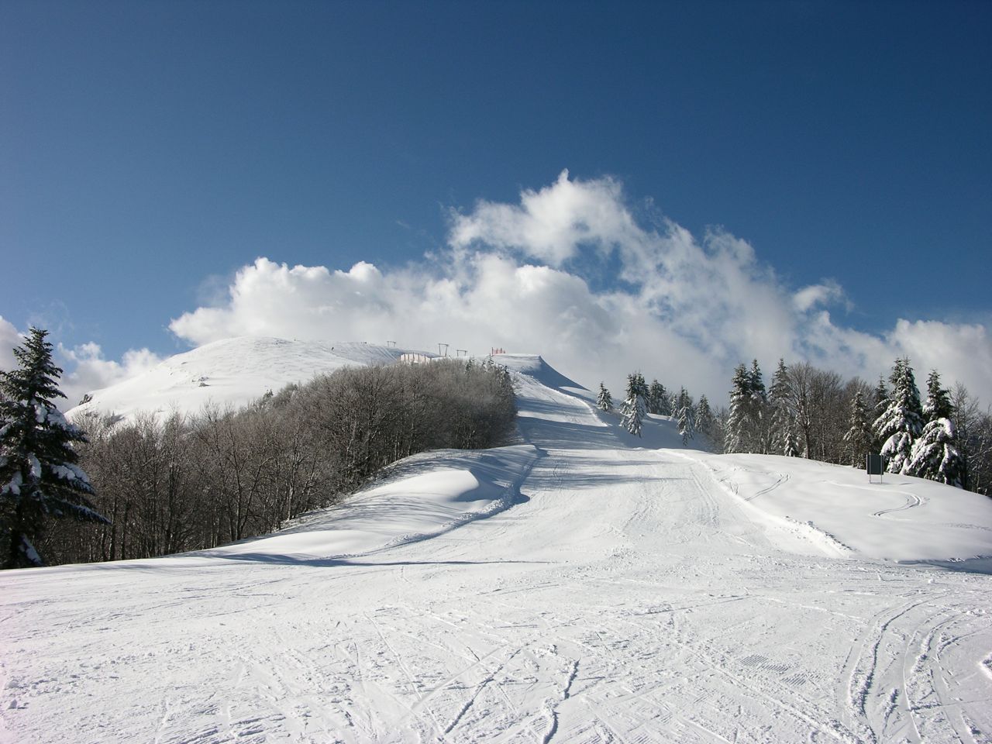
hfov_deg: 52.6
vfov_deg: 40.7
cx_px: 496
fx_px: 1003
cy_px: 372
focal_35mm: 35
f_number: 8
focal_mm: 8.9
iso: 50
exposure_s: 1/282
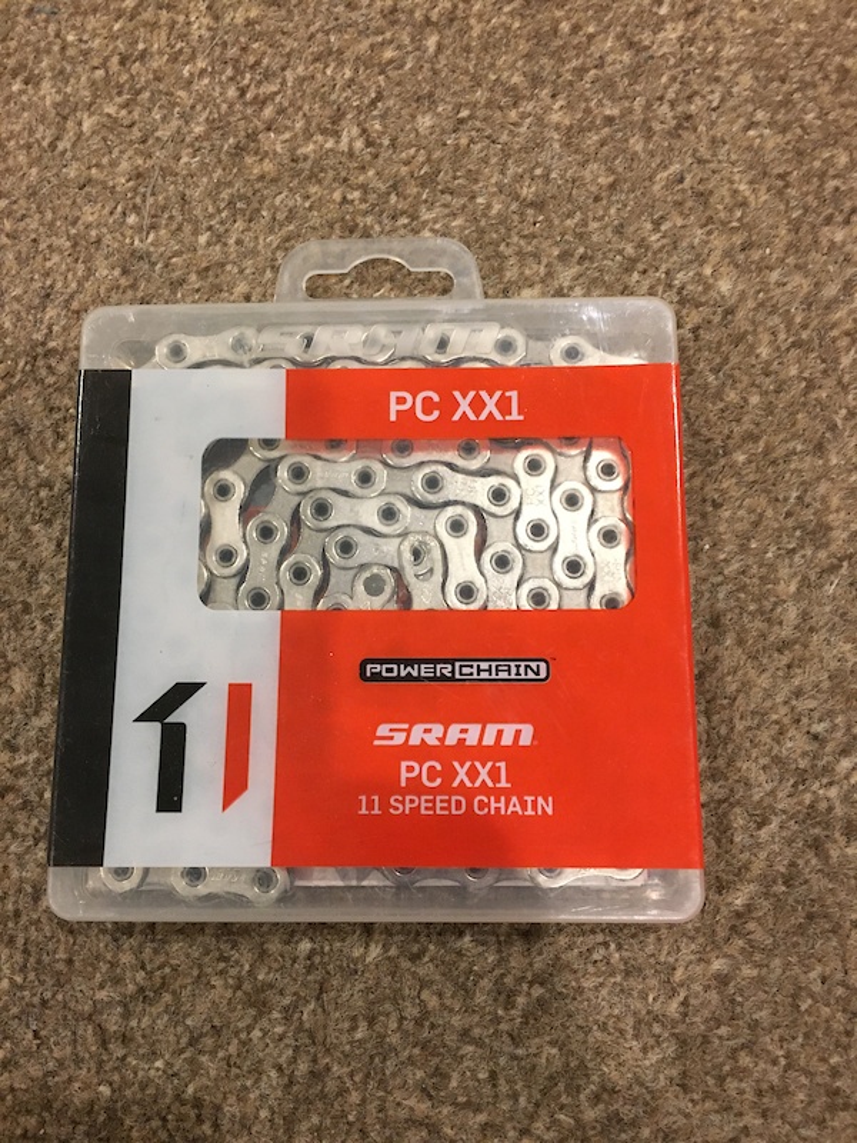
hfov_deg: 48.2
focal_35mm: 29
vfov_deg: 61.7
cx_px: 428
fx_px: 957
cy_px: 572
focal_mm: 4.15
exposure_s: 1/17
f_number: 2.2
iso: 200
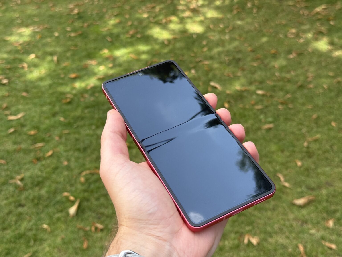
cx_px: 171
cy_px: 128
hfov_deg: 39.7
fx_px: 474
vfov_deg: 30.3
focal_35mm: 48
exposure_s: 1/1185
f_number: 1.78
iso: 80
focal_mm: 6.76
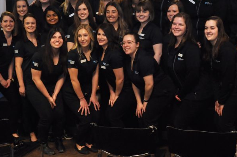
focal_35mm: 55
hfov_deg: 36.3
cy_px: 59
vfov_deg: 24.5
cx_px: 132
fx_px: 361
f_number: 7.1
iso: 1600
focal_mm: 22
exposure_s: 1/60
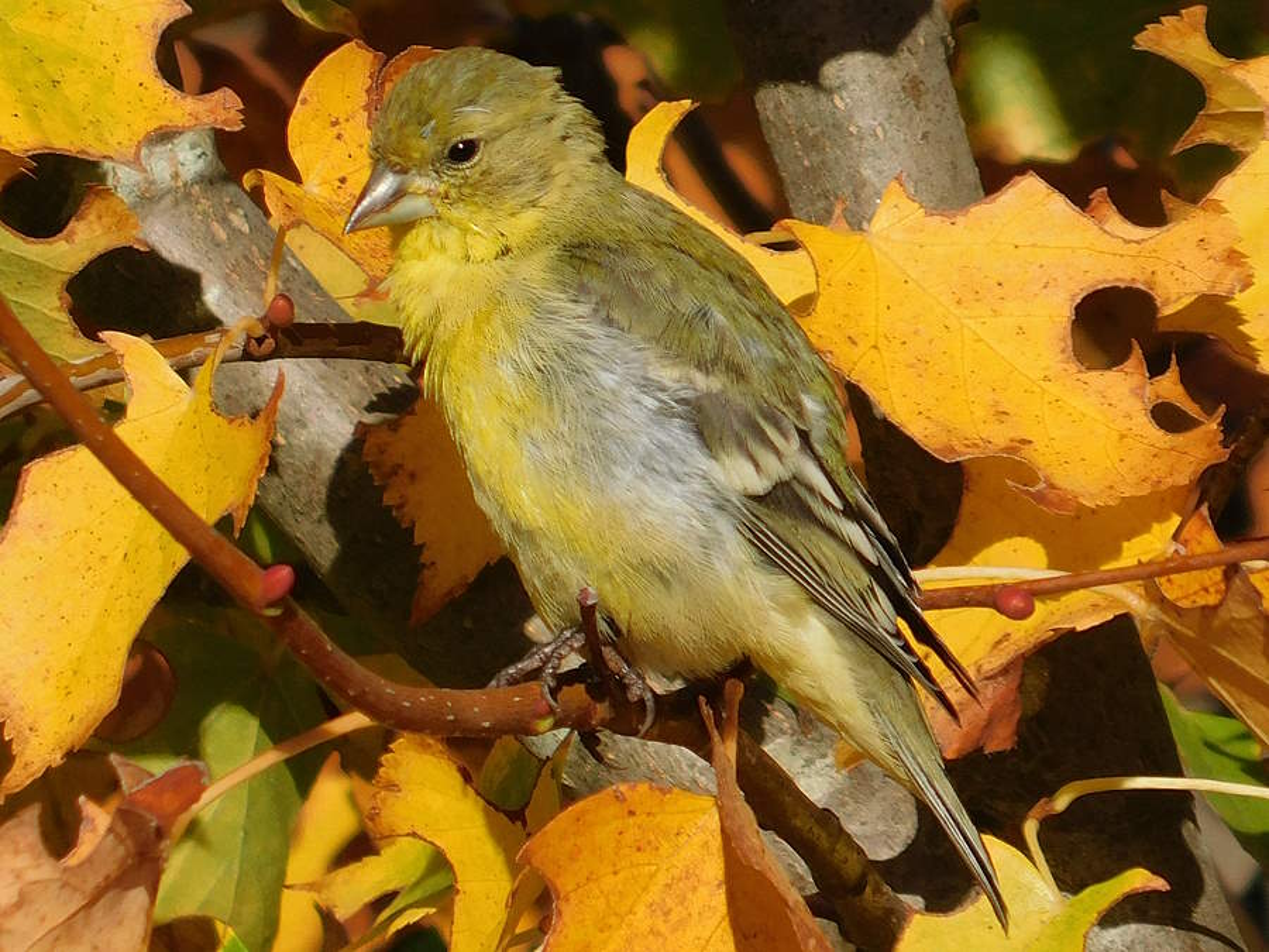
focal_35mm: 914
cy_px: 476
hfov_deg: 2.2
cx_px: 634
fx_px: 33507
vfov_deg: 1.6
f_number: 6.5
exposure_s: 1/500
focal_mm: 160
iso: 125
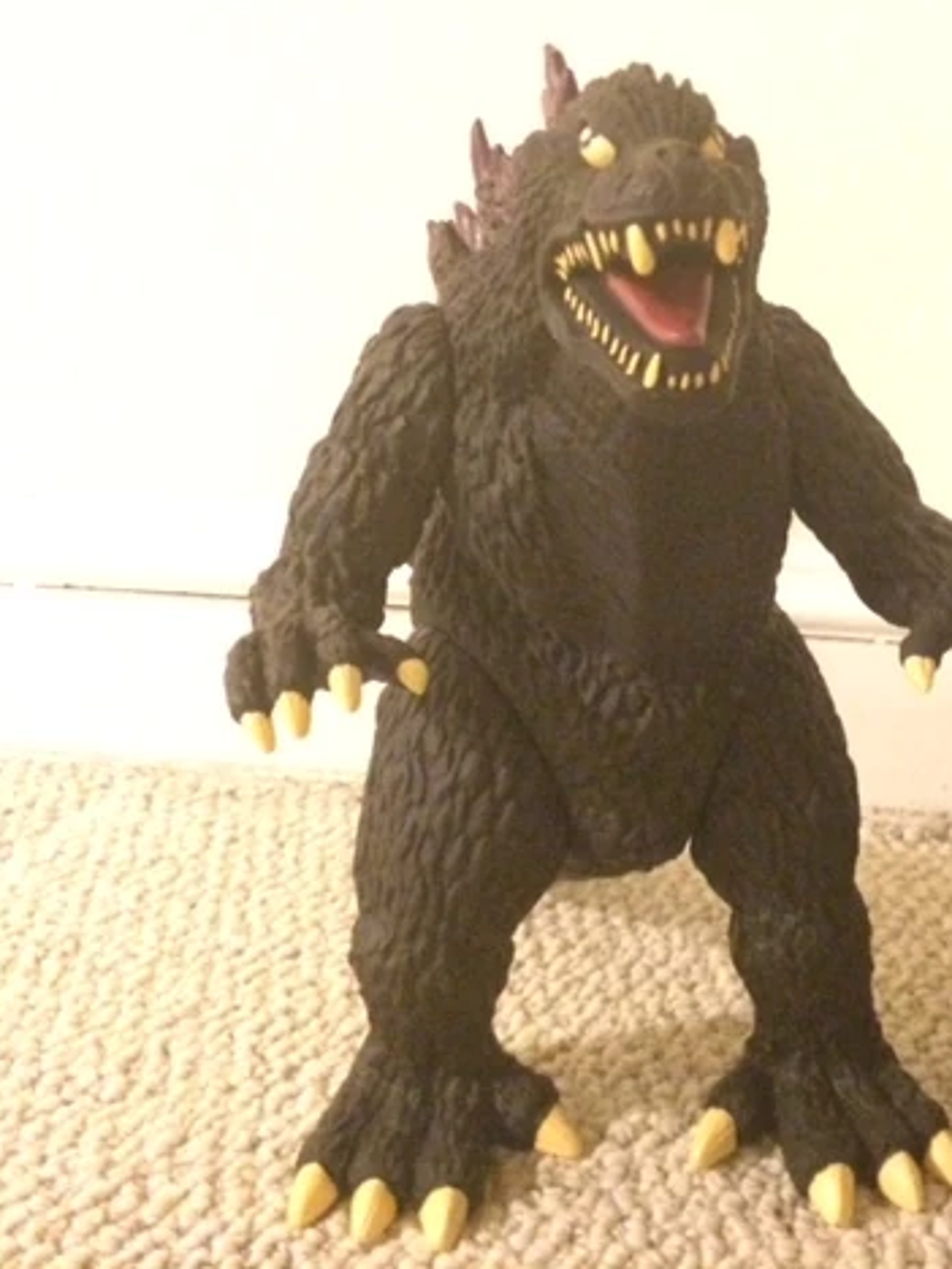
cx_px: 816
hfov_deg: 33.7
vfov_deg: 45.8
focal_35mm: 41
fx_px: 1503
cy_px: 621
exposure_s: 1/15
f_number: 2.2
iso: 1000
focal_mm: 4.12
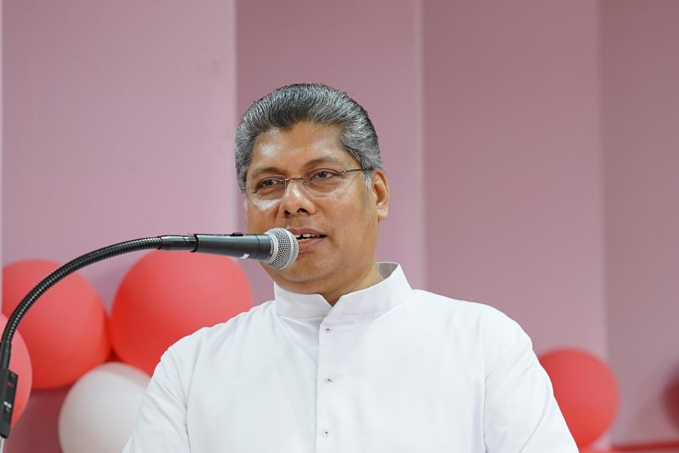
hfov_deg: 10.2
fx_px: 3791
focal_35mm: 201
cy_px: 314
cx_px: 320
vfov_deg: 6.8
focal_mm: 85
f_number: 2.5
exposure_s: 1/250
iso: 320
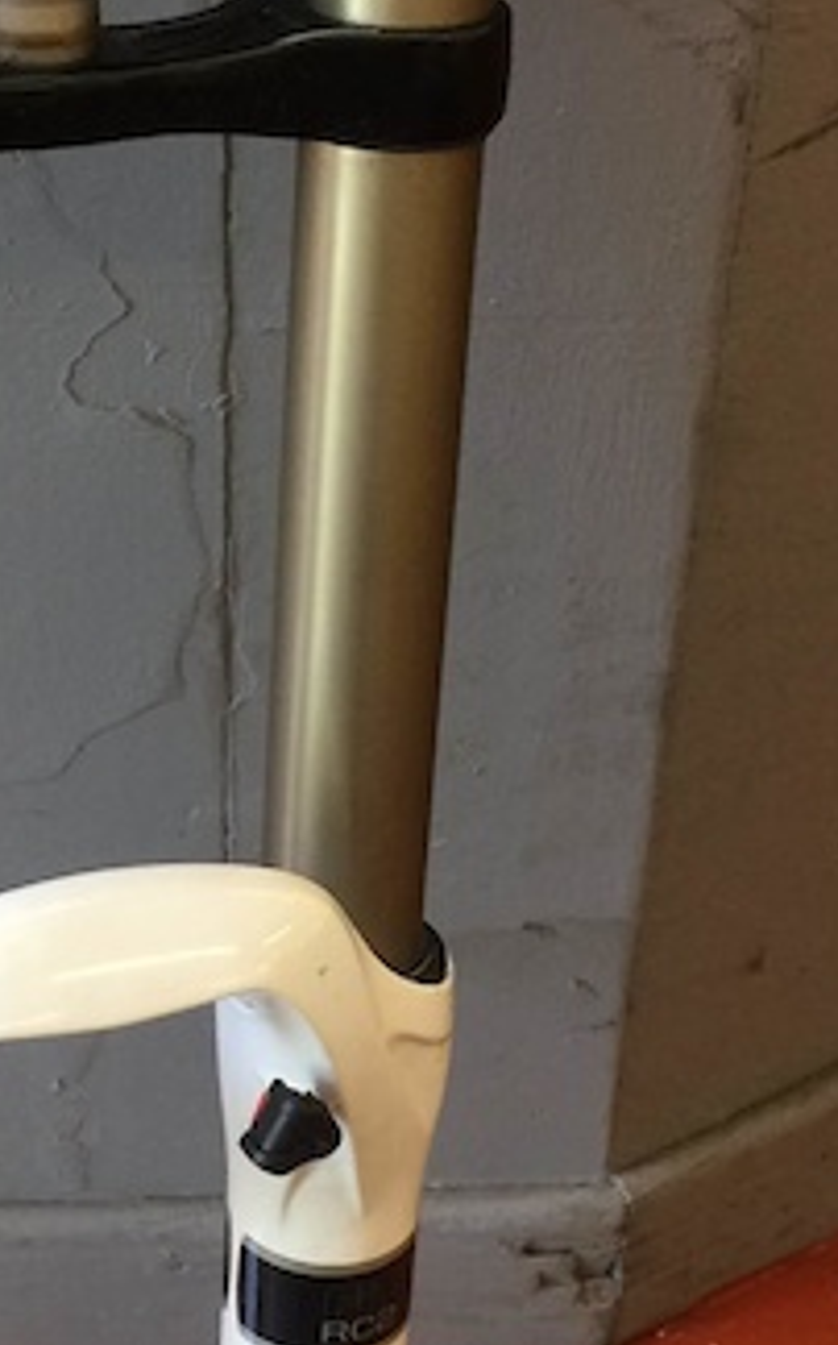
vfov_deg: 27.2
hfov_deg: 16.9
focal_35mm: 76
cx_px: 75
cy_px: 643
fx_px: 2782
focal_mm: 4.15
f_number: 2.2
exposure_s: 1/33
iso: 64
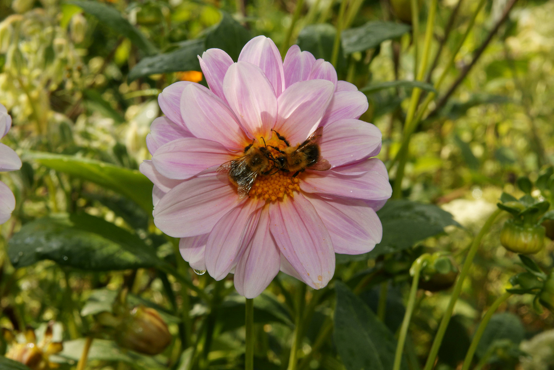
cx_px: 277
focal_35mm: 105
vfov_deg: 13.0
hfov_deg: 19.5
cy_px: 185
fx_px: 1616
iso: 400
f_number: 13
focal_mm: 70
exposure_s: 1/200
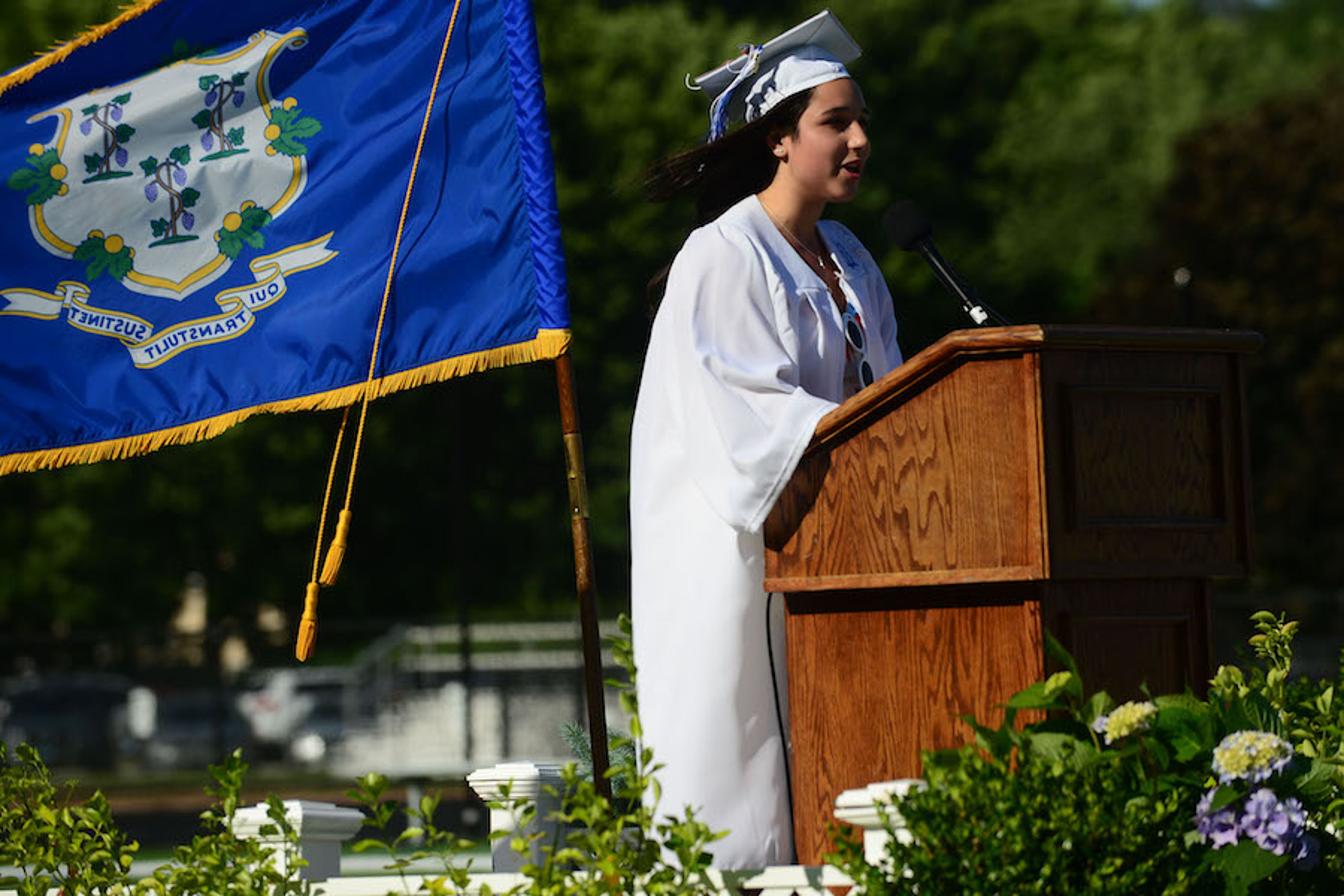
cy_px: 448
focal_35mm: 200
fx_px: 7466
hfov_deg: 10.3
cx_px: 672
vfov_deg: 6.9
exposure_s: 1/2000
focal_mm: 200
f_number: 7.1
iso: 200
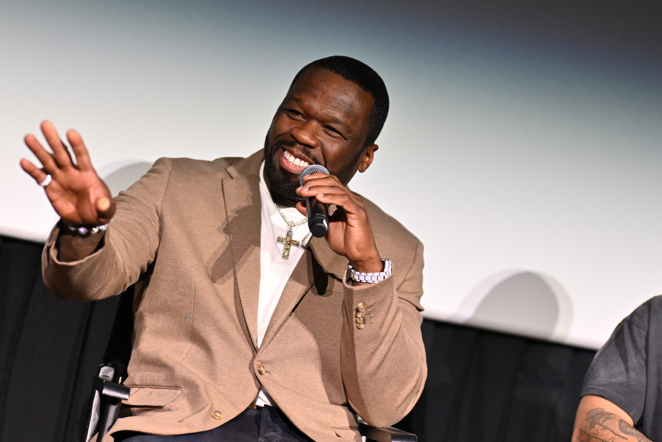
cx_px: 331
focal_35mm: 127
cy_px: 221
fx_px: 2335
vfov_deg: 10.8
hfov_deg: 16.1
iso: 2500
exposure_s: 1/160
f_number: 1.8
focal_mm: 85
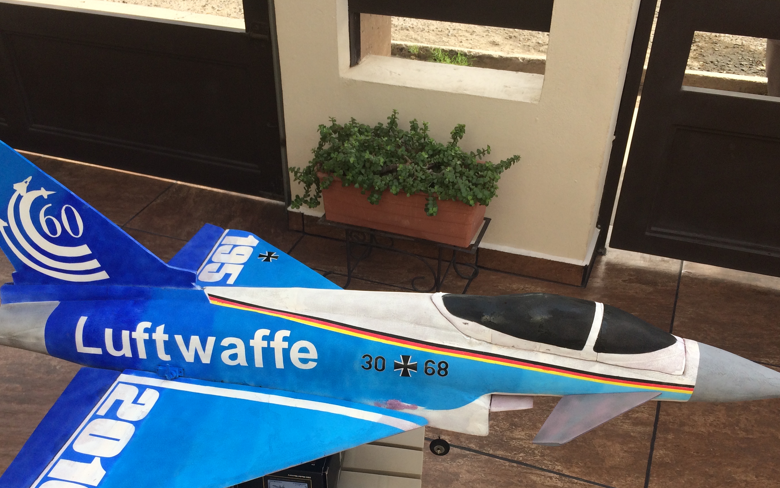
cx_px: 359
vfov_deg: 33.9
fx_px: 787
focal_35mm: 37
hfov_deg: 52.7
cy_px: 347
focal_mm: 4.15
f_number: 2.2
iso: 32
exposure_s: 1/586
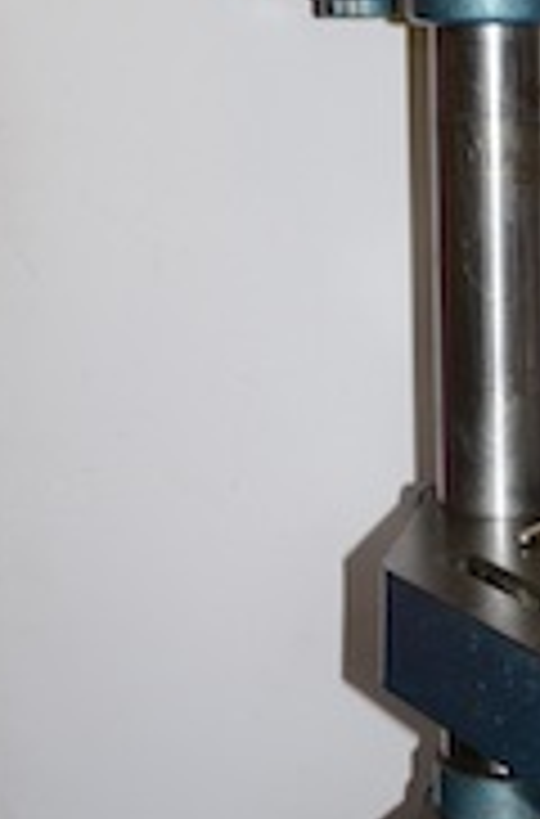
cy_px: 234
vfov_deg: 20.2
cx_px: 580
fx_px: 2290
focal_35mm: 101
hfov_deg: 13.2
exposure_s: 1/60
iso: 800
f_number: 11
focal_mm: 30
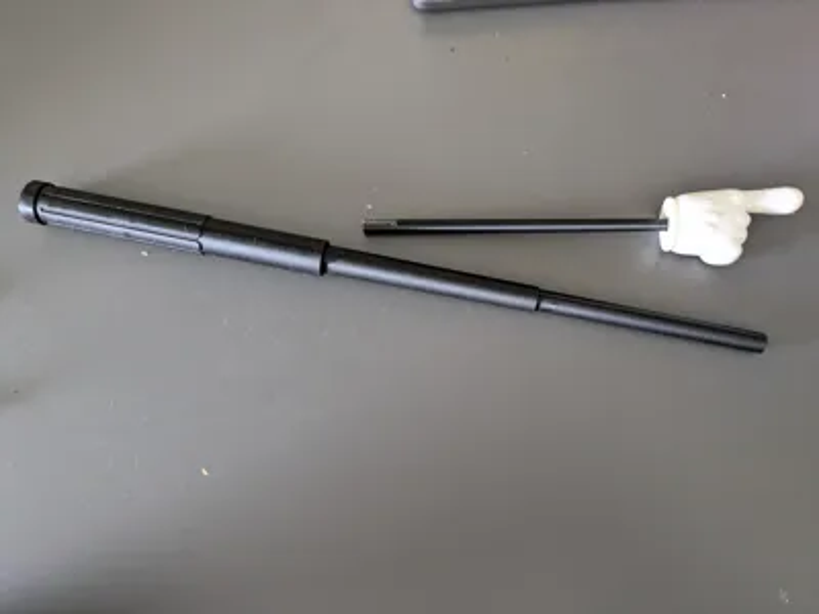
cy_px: 307
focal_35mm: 25
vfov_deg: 54.9
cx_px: 410
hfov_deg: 69.4
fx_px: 591
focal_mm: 5.43
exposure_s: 1/25
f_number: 1.89
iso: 549
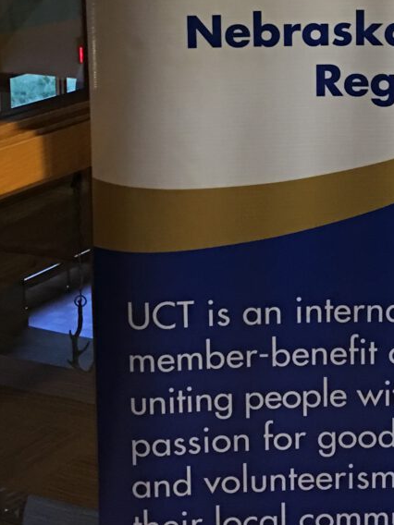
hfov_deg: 15.6
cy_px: 48
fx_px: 1411
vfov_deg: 20.6
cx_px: 393
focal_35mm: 93
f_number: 2.2
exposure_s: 1/4
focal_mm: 4.15
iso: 50
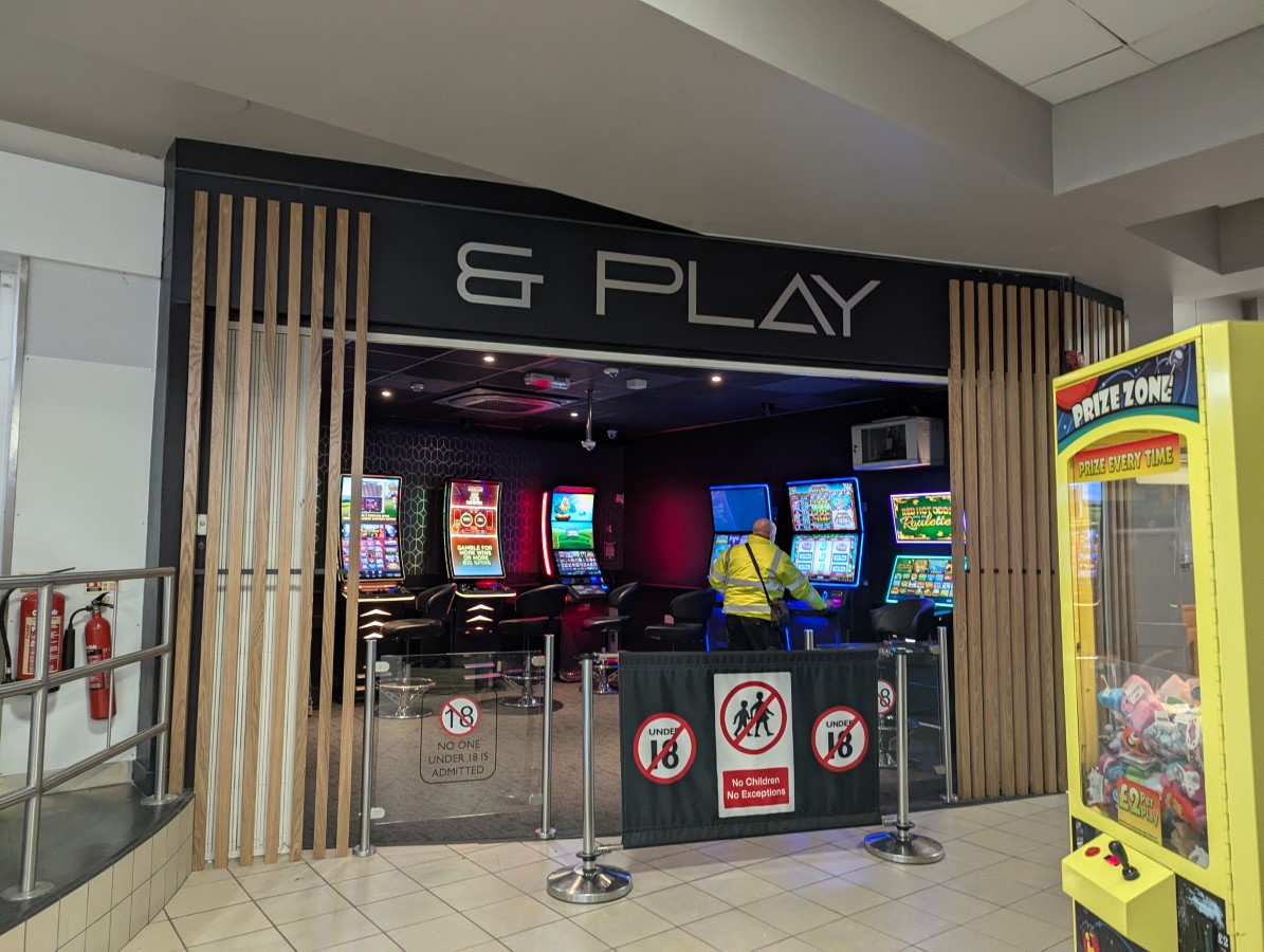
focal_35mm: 24
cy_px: 476
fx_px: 878
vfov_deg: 56.9
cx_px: 632
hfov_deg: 71.5
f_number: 1.85
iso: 360
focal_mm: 6.81
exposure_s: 1/100
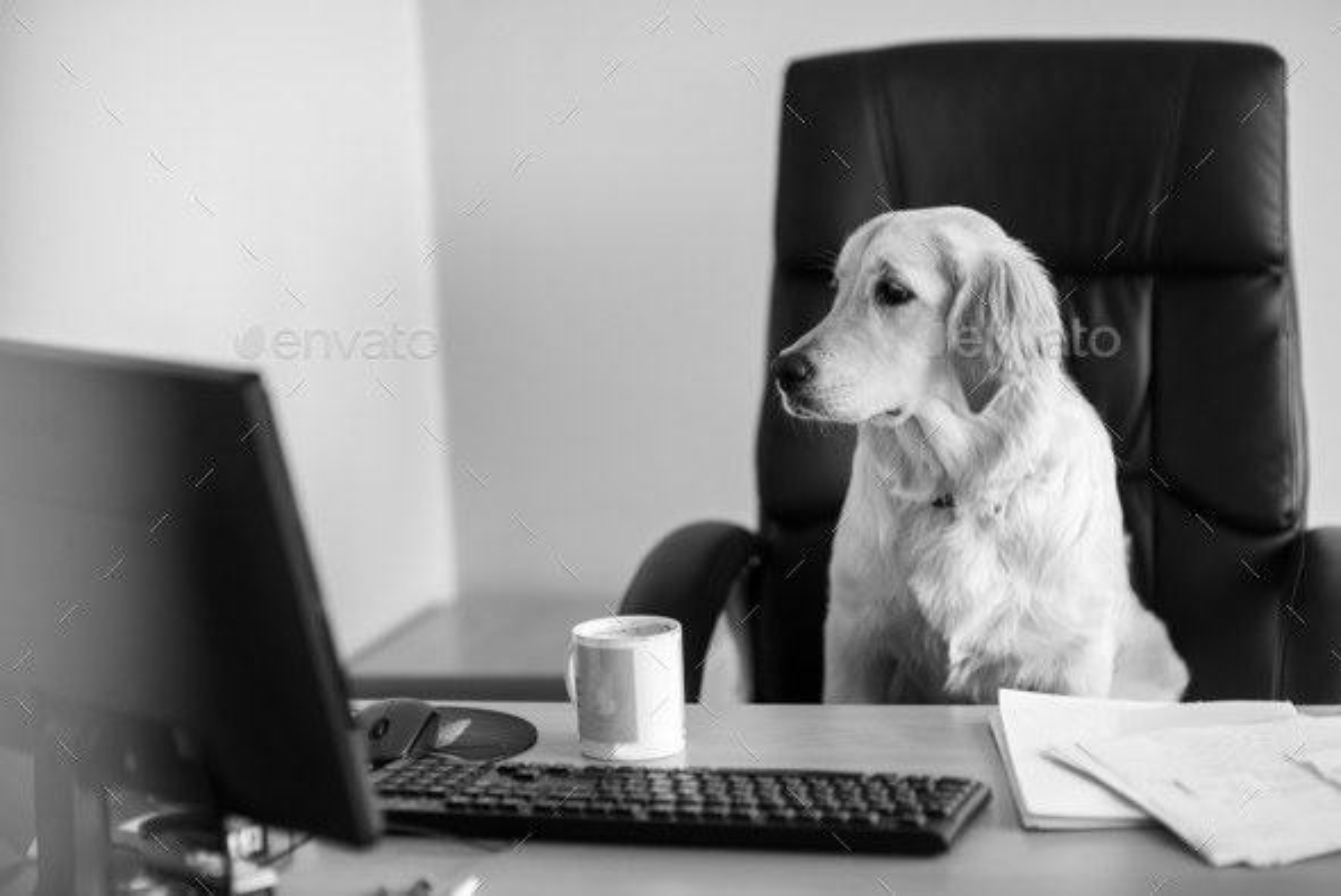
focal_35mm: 85
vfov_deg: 16.1
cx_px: 670
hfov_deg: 23.9
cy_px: 448
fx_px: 3168
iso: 125
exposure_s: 1/125
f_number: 2
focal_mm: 85
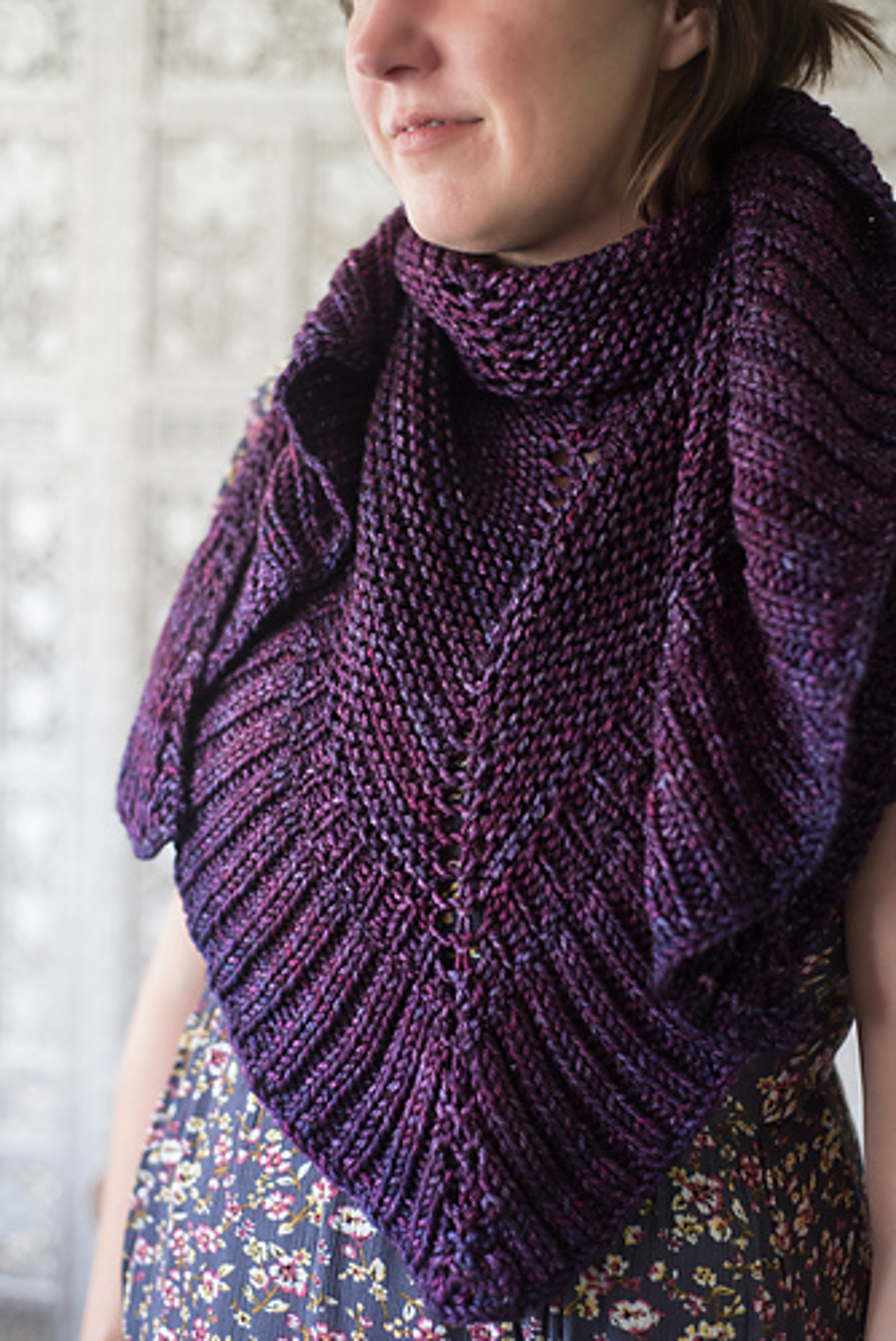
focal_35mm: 50
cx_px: 448
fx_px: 1864
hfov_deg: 27.0
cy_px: 670
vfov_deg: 39.6
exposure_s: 1/125
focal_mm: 50
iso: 1250
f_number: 2.5
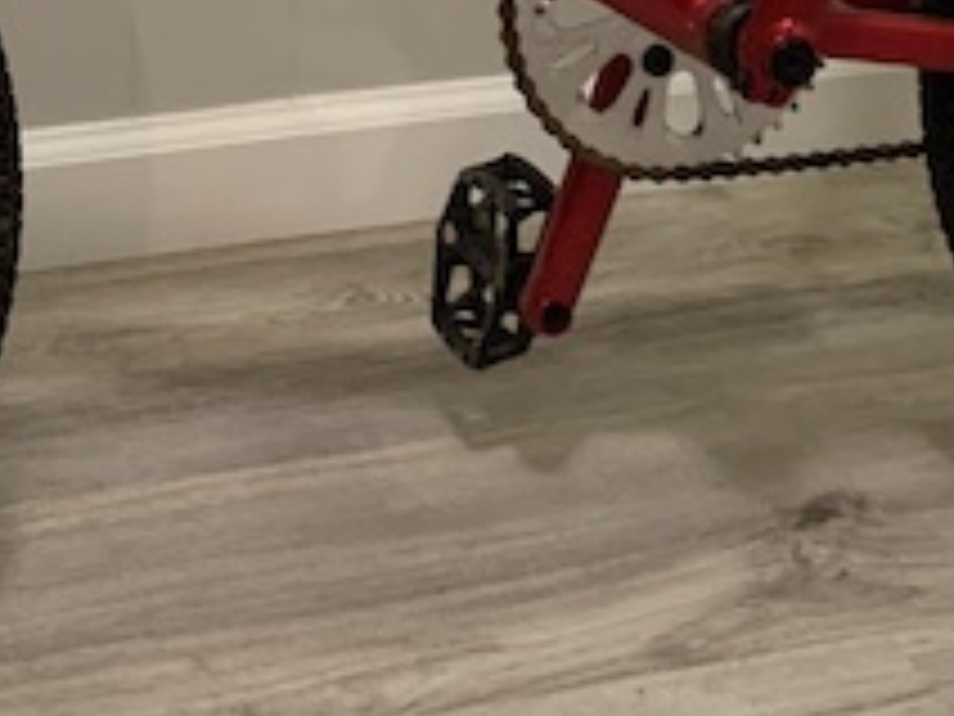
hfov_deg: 20.0
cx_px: 310
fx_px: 2701
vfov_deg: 13.9
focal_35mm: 98
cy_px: -437
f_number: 1.8
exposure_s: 1/60
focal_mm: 4.25
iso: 320
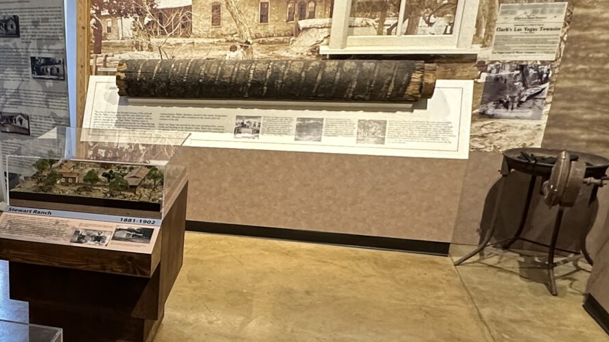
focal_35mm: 44
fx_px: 711
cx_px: -1
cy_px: 249
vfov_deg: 26.8
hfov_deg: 40.6
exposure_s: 1/60
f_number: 2.2
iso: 200
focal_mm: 2.22
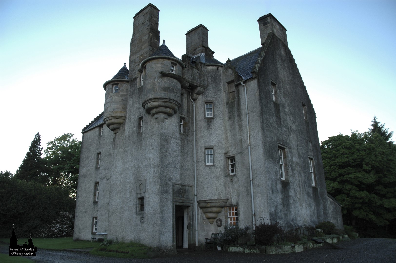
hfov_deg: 67.4
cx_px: 198
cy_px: 132
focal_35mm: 27
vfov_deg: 47.9
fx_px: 297
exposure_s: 1/100
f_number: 5
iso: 200
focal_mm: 18
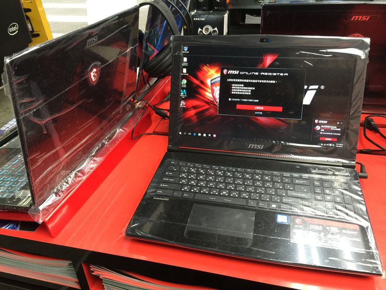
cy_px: 145
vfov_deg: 48.2
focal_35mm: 29
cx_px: 193
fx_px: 323
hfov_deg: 61.7
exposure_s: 1/15
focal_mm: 4.15
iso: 80
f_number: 2.2
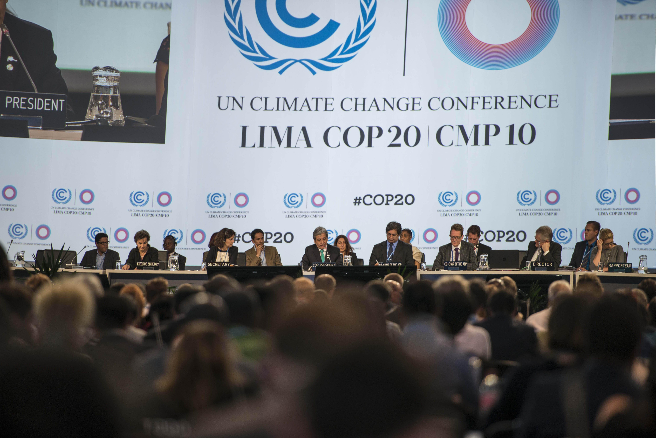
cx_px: 328
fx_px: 3646
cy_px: 219
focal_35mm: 200
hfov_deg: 10.3
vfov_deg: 6.9
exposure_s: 1/100
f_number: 2.8
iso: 200
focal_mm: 200
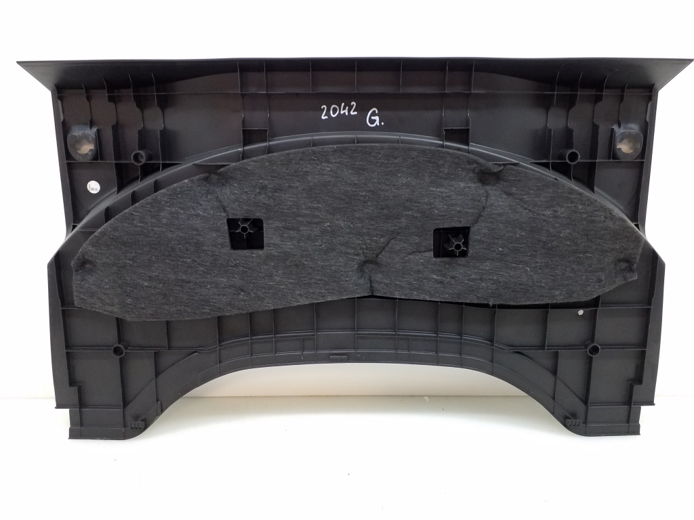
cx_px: 347
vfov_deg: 51.4
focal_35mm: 27
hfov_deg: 65.3
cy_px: 260
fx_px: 541
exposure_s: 1/33
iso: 200
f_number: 1.9
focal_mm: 3.6
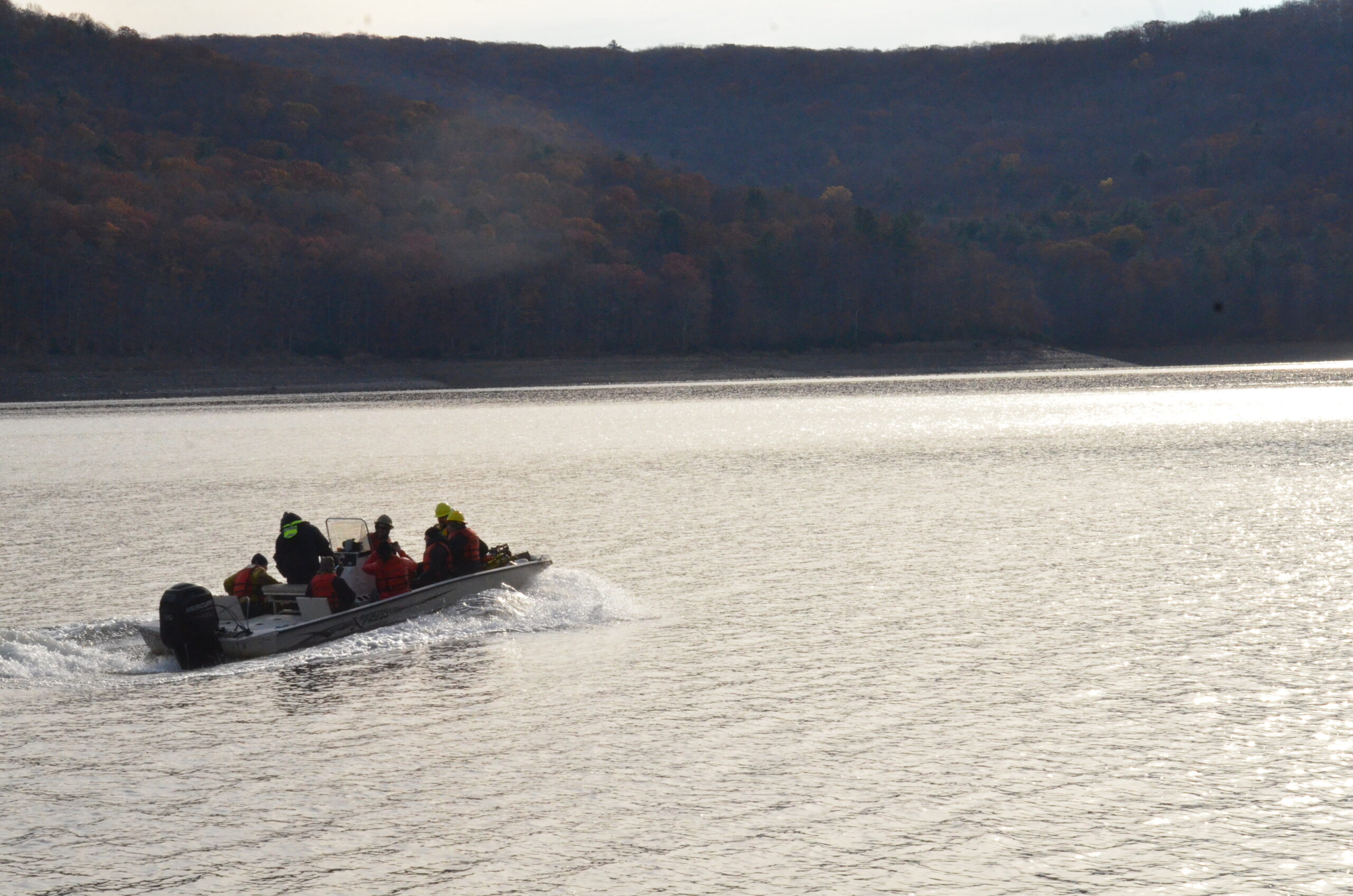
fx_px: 3938
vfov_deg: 13.0
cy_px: 448
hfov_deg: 19.5
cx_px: 676
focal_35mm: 105
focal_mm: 70
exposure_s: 1/2000
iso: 3200
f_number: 22
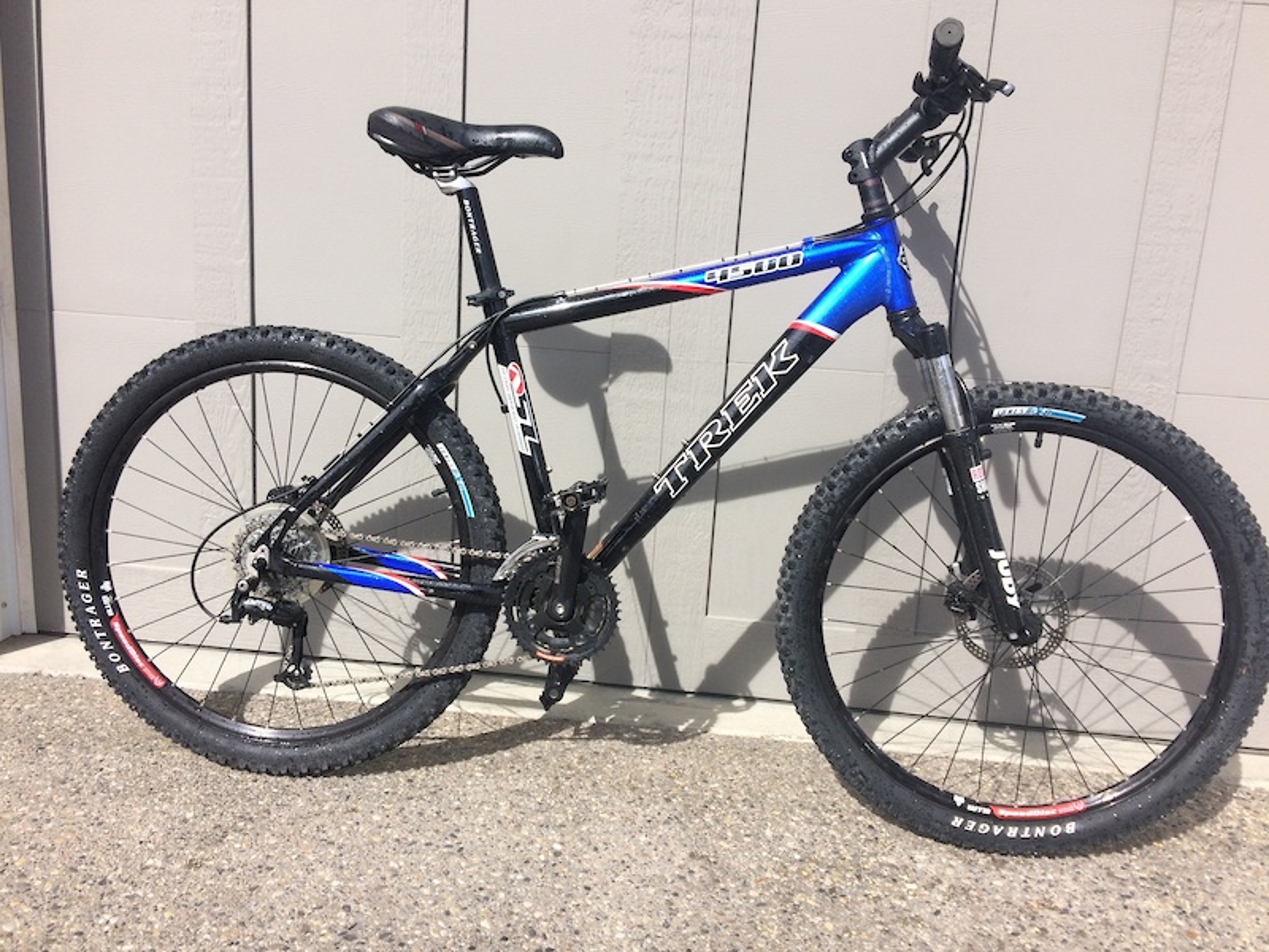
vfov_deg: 48.2
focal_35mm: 29
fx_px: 1063
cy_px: 476
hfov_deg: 61.7
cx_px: 634
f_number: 2.2
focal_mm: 4.15
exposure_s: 1/1580
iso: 32
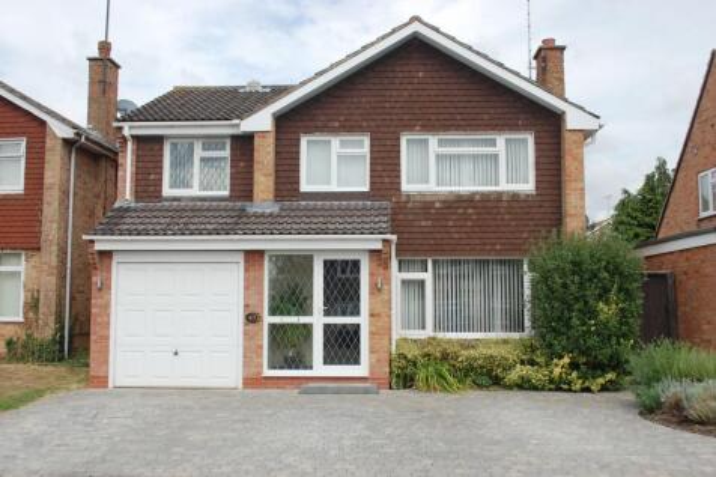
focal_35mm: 39
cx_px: 358
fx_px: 775
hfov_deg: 49.6
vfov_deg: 34.2
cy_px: 238
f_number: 7.1
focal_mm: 26
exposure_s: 1/200
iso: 200
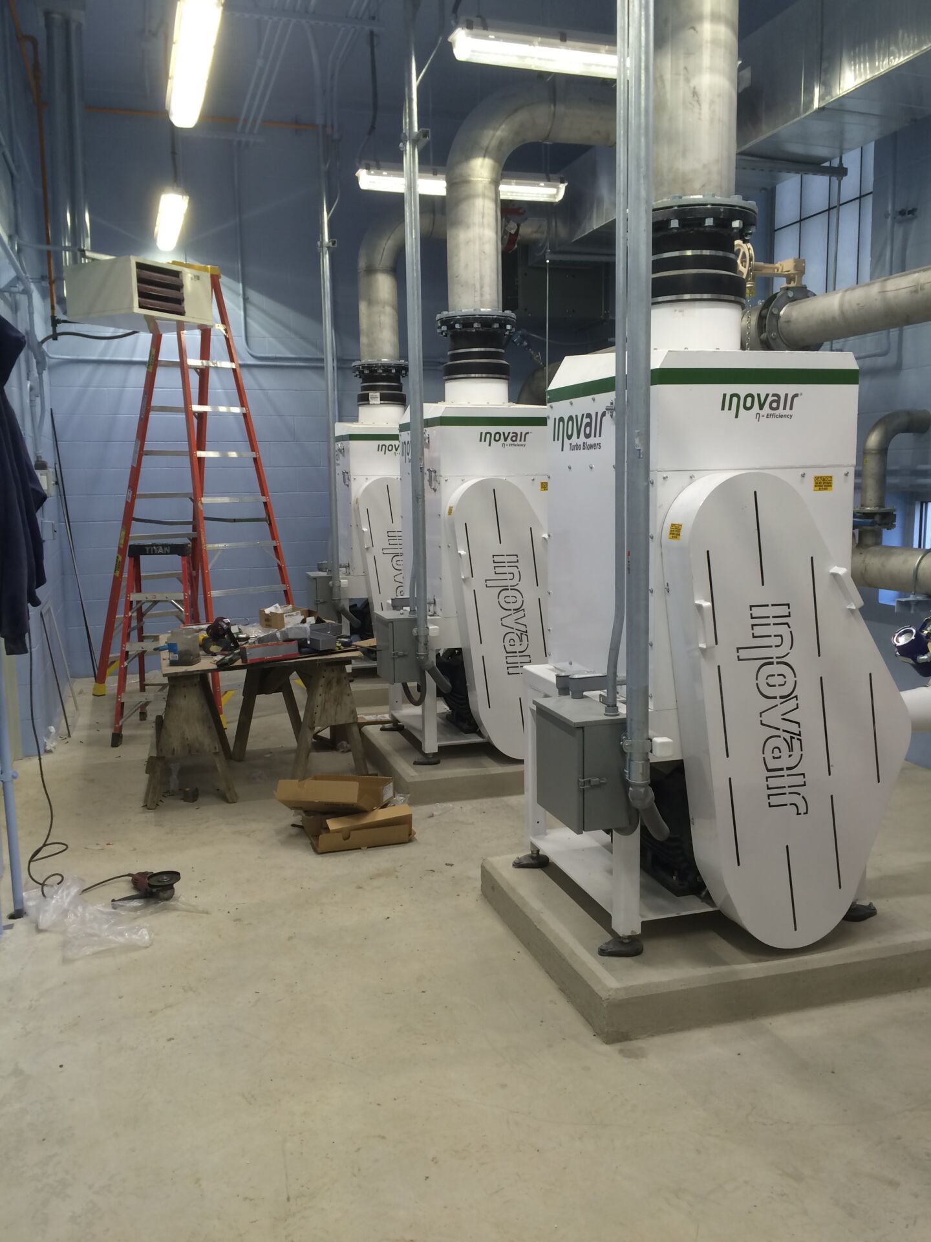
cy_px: 621
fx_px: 1040
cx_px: 466
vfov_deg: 61.7
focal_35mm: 29
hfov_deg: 48.2
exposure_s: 1/30
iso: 40
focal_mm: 4.15
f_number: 2.2
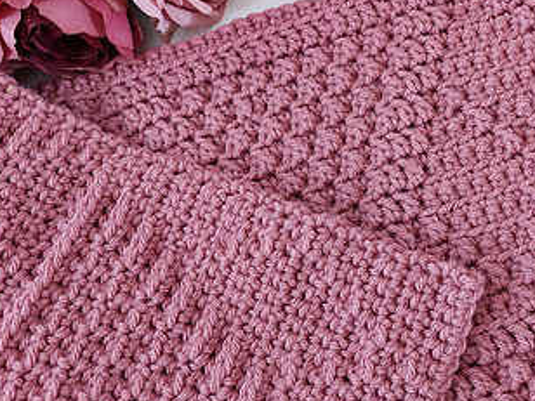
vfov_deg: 36.6
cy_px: 150
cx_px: 353
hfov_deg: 47.2
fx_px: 603
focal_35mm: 39
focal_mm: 5.23
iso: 400
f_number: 1.8
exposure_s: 1/60
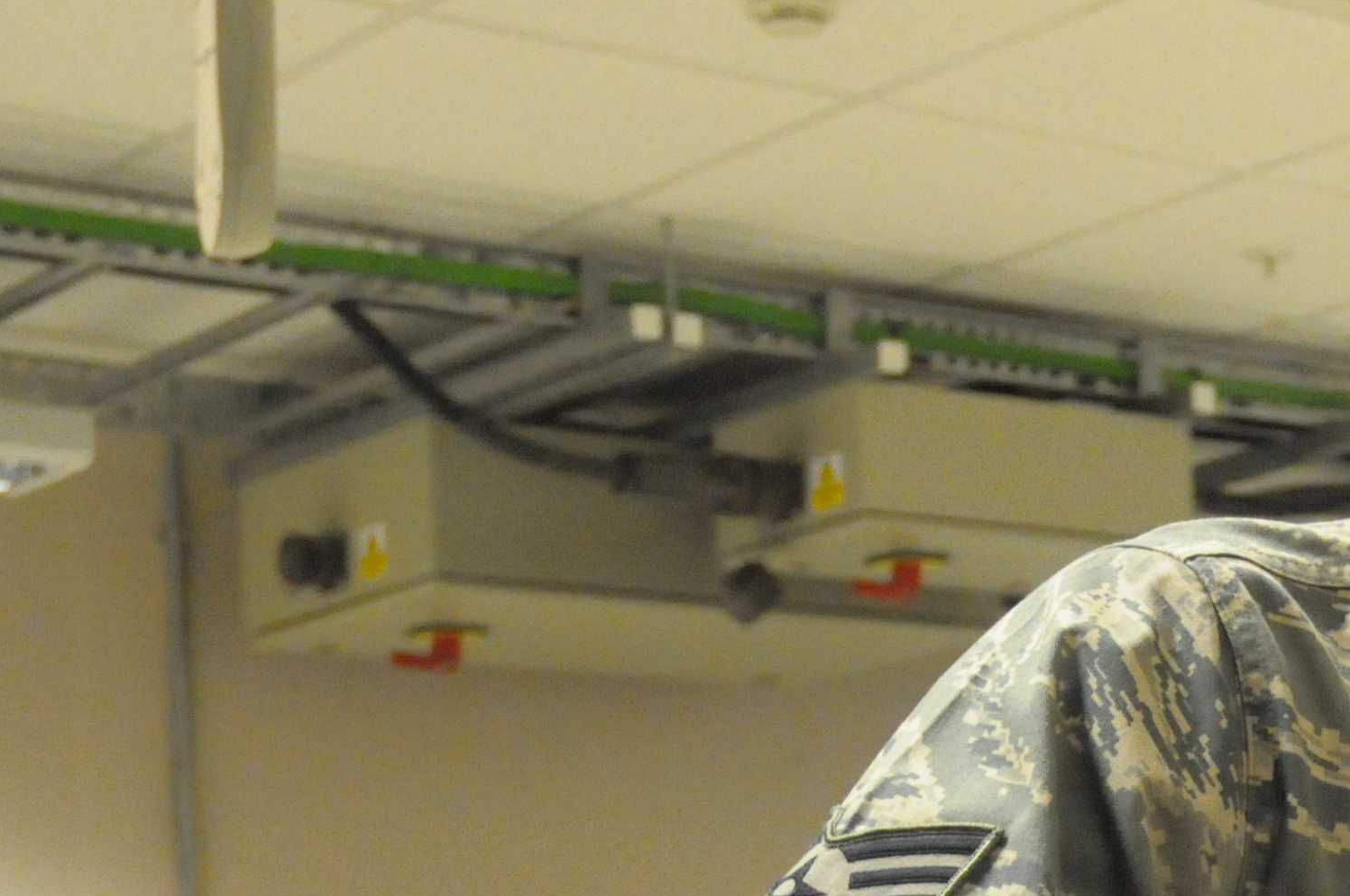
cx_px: 1631
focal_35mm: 107
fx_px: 4023
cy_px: 965
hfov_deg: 18.1
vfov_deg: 12.5
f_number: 4.5
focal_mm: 25
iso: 3200
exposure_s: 1/125
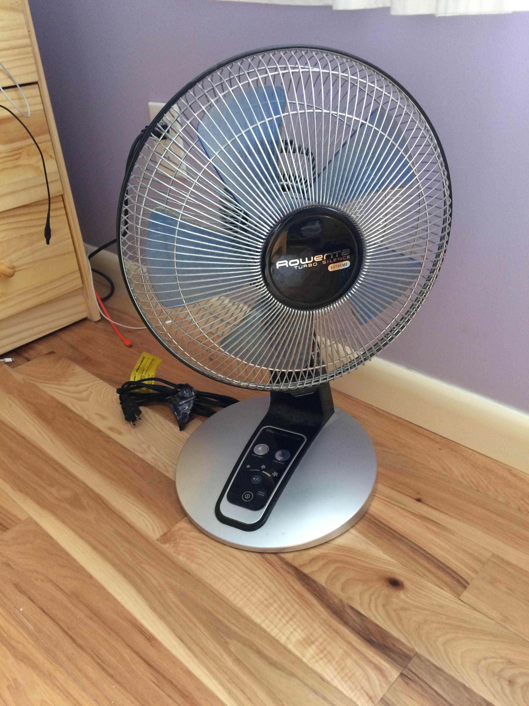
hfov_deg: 48.2
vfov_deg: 61.7
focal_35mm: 29
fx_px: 591
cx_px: 264
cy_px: 353
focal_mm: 4.15
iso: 160
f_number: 2.2
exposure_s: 1/30
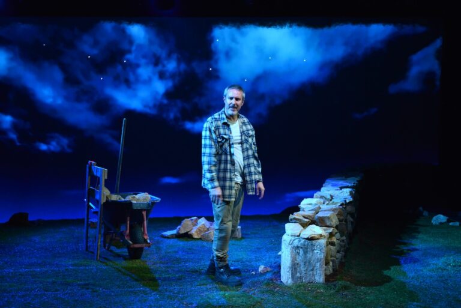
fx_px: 641
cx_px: 230
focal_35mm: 50
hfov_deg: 39.6
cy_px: 154
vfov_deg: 27.0
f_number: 3.5
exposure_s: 1/30
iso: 1250
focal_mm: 50
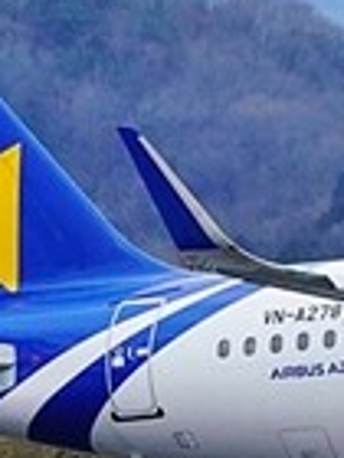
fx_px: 18775
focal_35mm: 1417
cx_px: 944
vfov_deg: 1.4
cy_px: 415
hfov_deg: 1.0
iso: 800
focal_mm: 230
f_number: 6.3
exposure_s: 1/1000
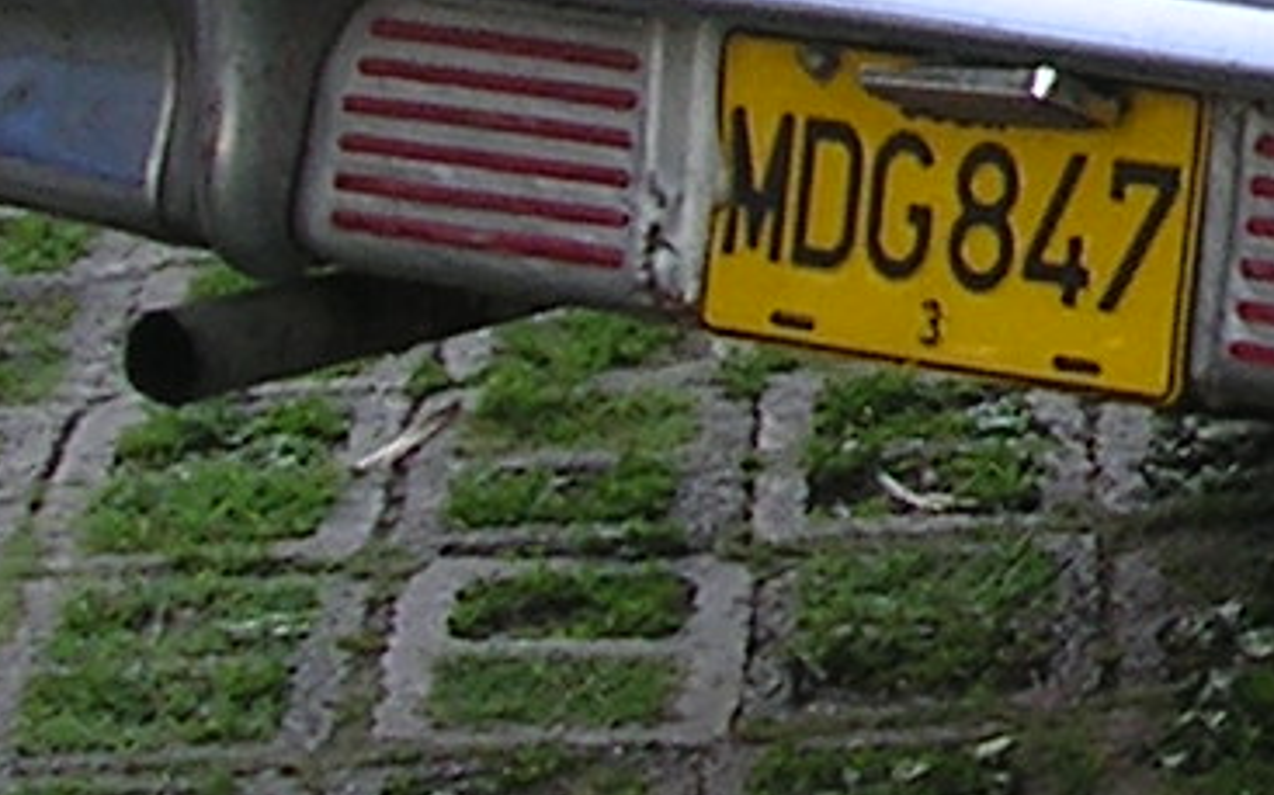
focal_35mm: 297
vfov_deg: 4.3
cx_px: 2836
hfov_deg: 6.8
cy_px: -899
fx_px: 10307
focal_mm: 9.3
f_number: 3.2
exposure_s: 1/206
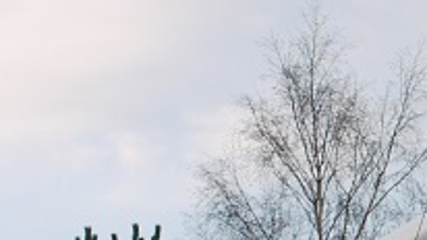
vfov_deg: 3.2
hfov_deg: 5.5
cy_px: 348
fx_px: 4315
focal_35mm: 381
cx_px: 1016
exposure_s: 1/250
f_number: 6.3
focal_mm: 30
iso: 100
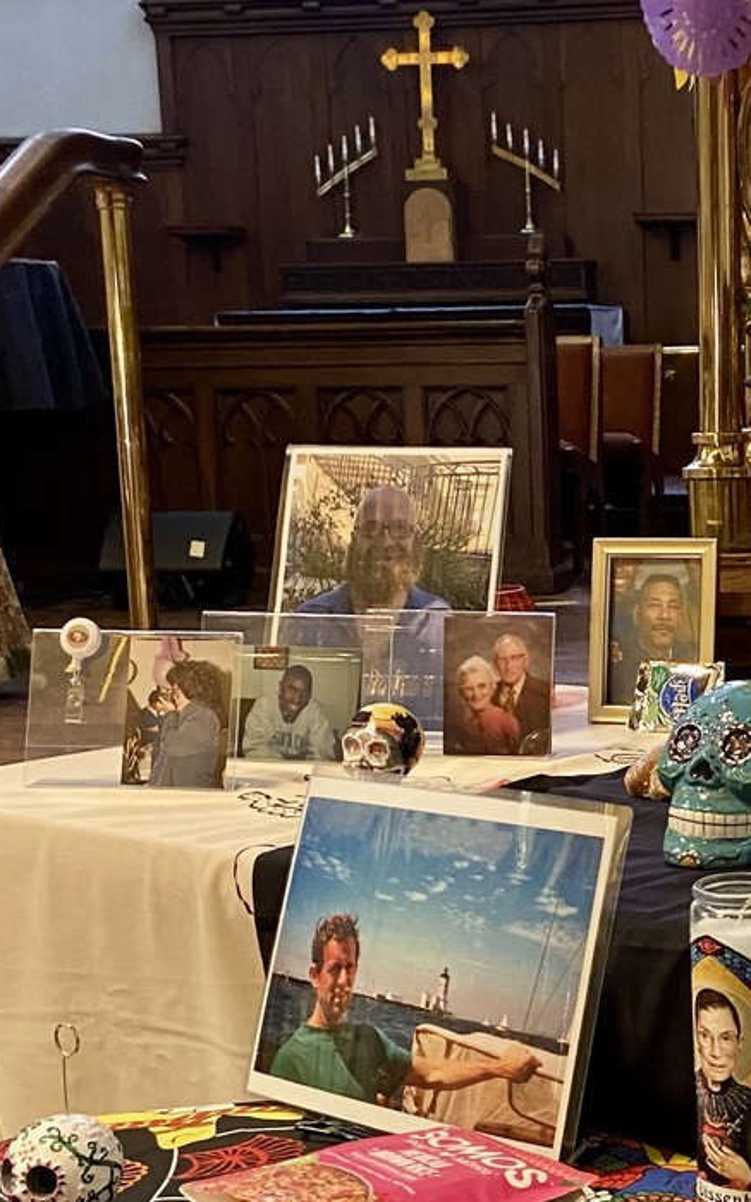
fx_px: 2065
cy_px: 740
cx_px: 705
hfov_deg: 20.1
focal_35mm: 63
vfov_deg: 32.4
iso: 500
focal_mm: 4.25
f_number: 1.8
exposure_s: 1/30
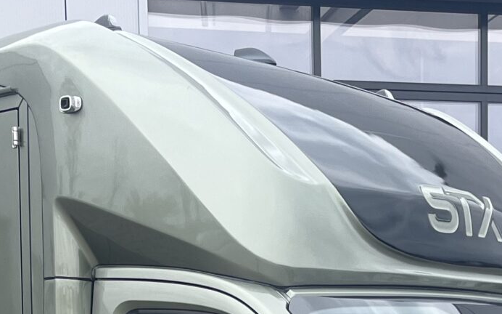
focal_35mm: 102
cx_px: 218
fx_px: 1395
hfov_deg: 20.4
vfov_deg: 11.6
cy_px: 612
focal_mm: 5.1
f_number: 1.6
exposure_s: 1/1129
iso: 50
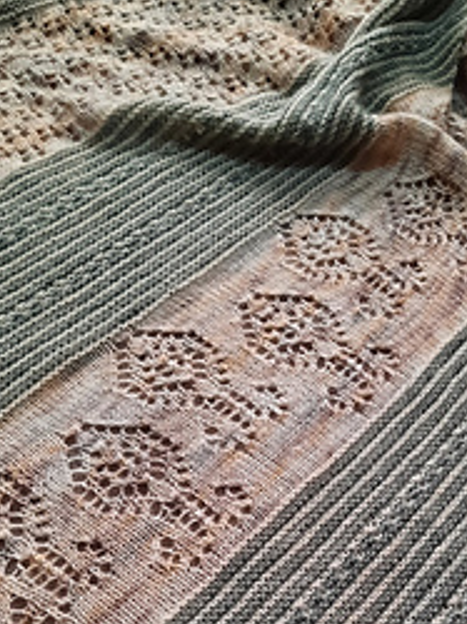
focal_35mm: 50
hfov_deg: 28.8
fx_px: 901
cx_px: 317
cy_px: 564
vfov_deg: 35.9
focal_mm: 4.6
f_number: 2
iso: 320
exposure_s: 1/50
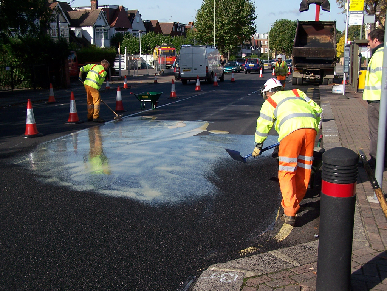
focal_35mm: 43
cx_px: 194
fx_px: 481
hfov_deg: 43.9
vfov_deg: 33.6
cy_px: 146
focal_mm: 7.1
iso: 80
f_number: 4
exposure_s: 1/750
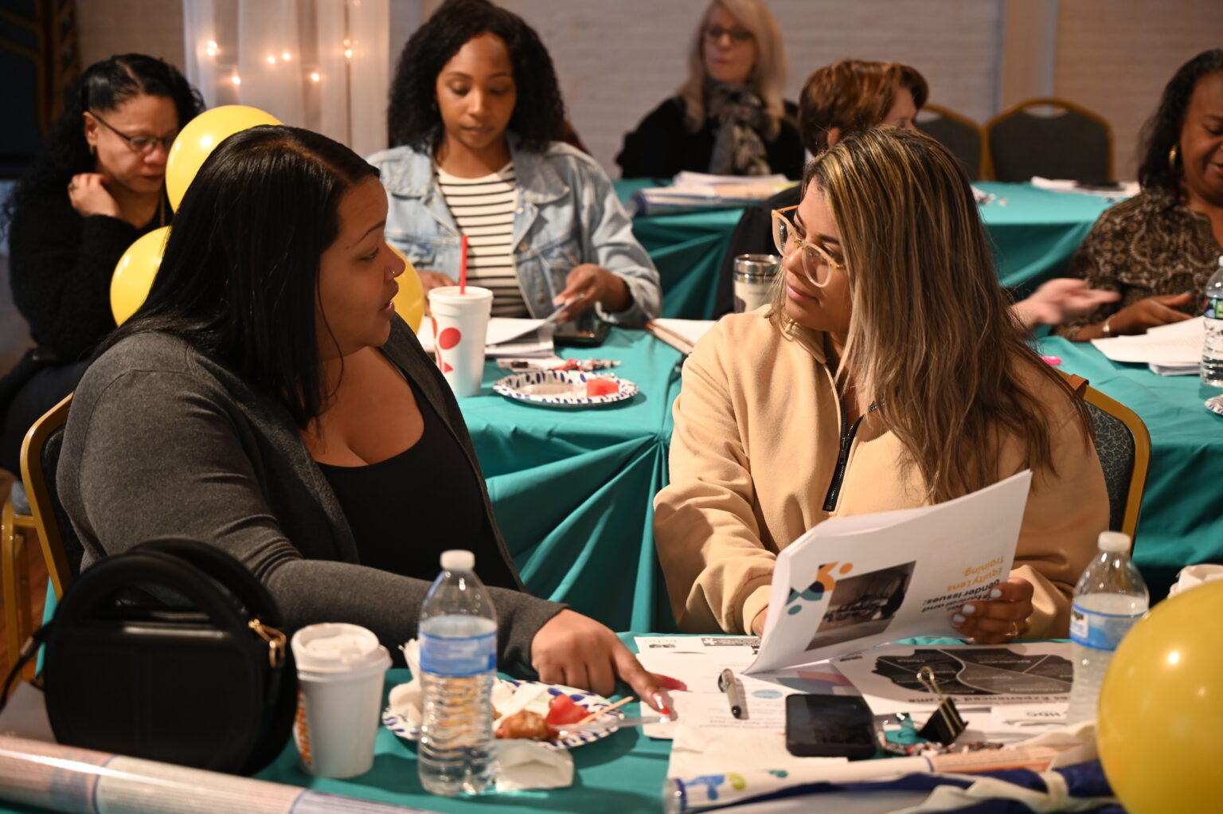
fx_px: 2376
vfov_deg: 19.4
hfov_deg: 28.9
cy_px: 407
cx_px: 612
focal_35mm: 70
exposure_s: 1/20
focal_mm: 70
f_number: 4
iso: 800
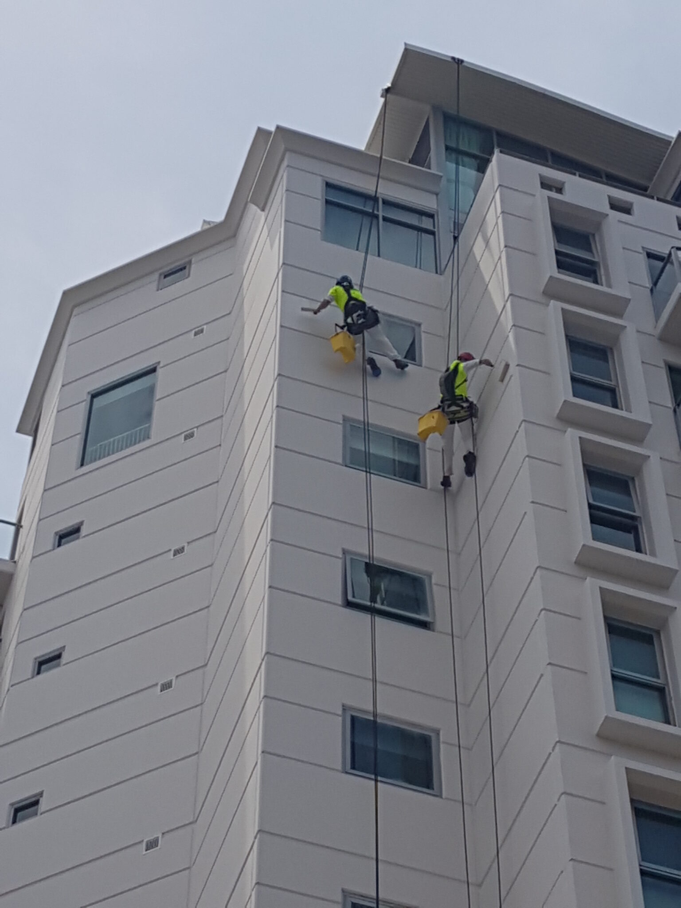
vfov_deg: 67.3
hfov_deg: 53.1
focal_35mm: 26
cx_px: 340
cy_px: 454
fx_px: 682
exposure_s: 1/5824
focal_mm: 4.2
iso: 40
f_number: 1.7
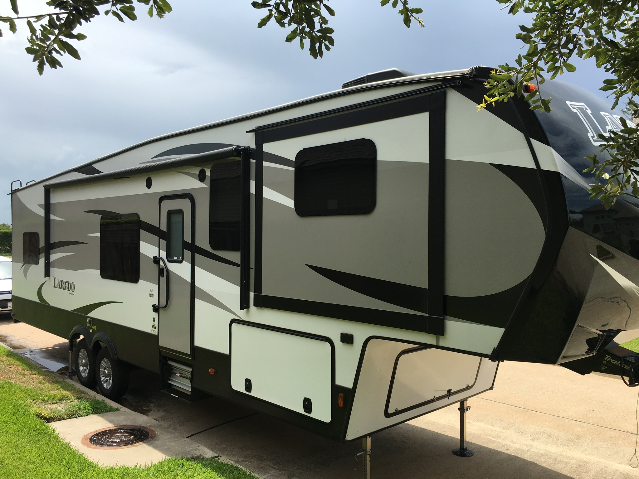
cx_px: 320
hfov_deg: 61.7
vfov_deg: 48.2
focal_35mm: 29
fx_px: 535
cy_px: 240
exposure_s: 1/1115
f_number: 2.2
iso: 25
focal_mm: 4.15
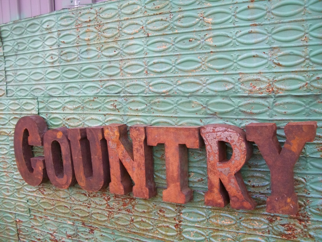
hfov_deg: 51.4
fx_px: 335
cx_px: 161
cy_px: 121
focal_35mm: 36
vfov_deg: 39.7
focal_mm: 6
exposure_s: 1/50
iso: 80
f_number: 2.7
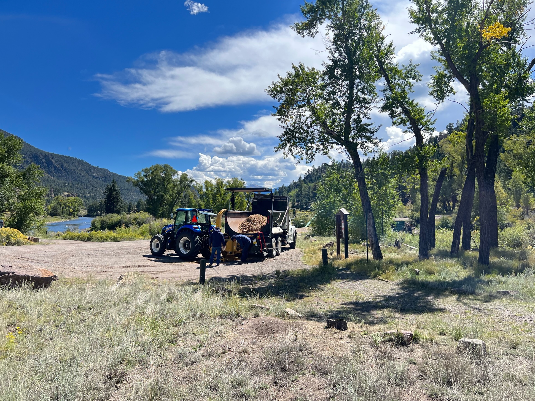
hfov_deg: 65.3
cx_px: 268
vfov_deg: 51.4
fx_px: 417
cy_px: 203
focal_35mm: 27
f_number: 1.5
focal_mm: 5.7
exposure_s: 1/5076
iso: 50
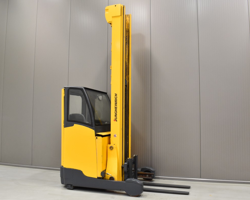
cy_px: 100
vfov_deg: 47.1
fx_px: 229
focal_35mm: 31
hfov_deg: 57.1
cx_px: 134
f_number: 7.1
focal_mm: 18
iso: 1250
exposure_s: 1/15
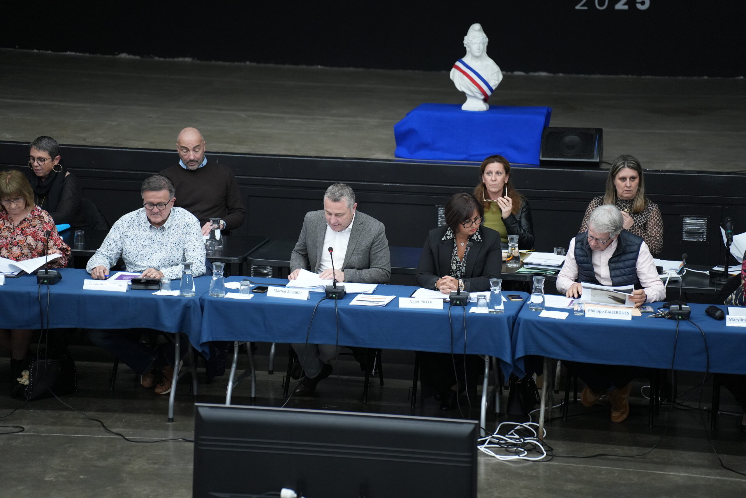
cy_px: 249
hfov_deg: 13.7
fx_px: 3108
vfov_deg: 9.1
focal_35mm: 150
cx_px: 373
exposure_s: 1/160
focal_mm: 150
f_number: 2.8
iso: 2500
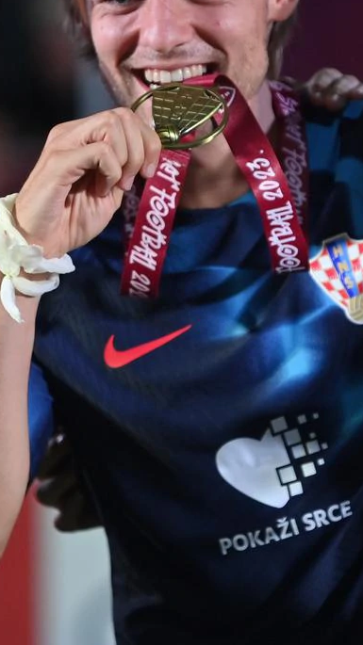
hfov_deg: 3.0
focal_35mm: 404
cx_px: 245
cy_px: 234
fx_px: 6917
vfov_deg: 5.3
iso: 2000
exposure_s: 1/640
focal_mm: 165
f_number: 2.8
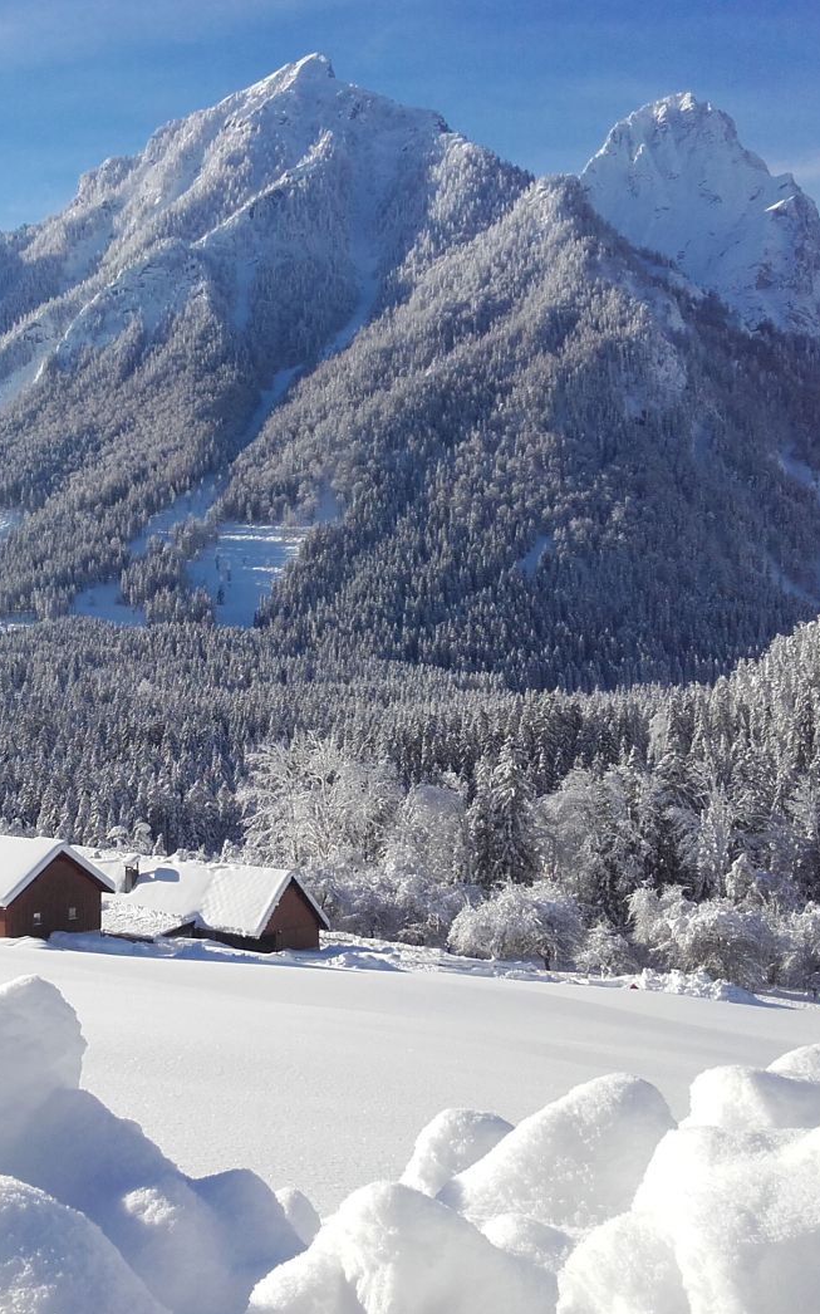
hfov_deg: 28.5
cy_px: 658
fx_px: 1575
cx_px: 149
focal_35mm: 44
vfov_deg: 45.3
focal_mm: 3.31
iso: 50
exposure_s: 1/1598
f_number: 2.2
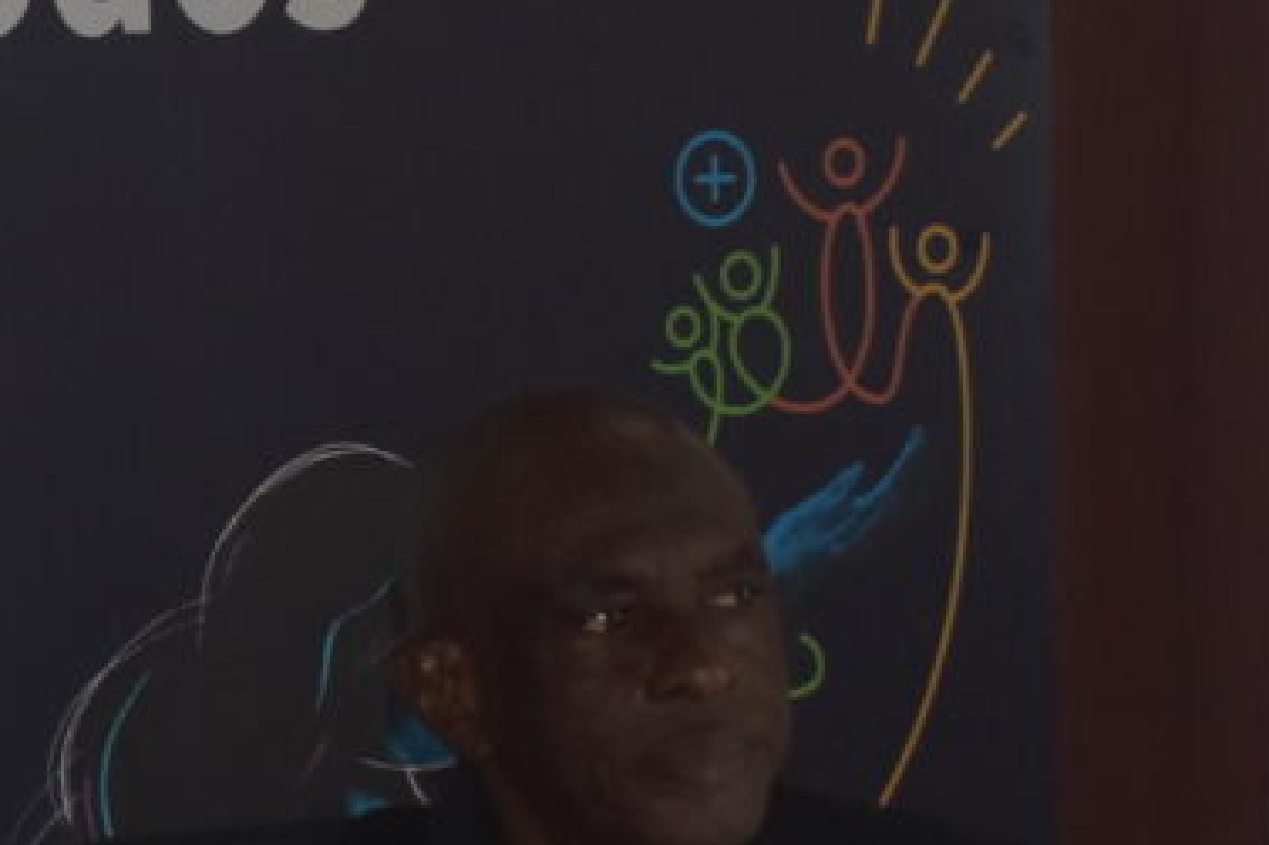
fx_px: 7178
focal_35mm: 204
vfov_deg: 6.7
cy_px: 1103
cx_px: -495
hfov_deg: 9.9
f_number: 4
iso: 640
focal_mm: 25
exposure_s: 1/60
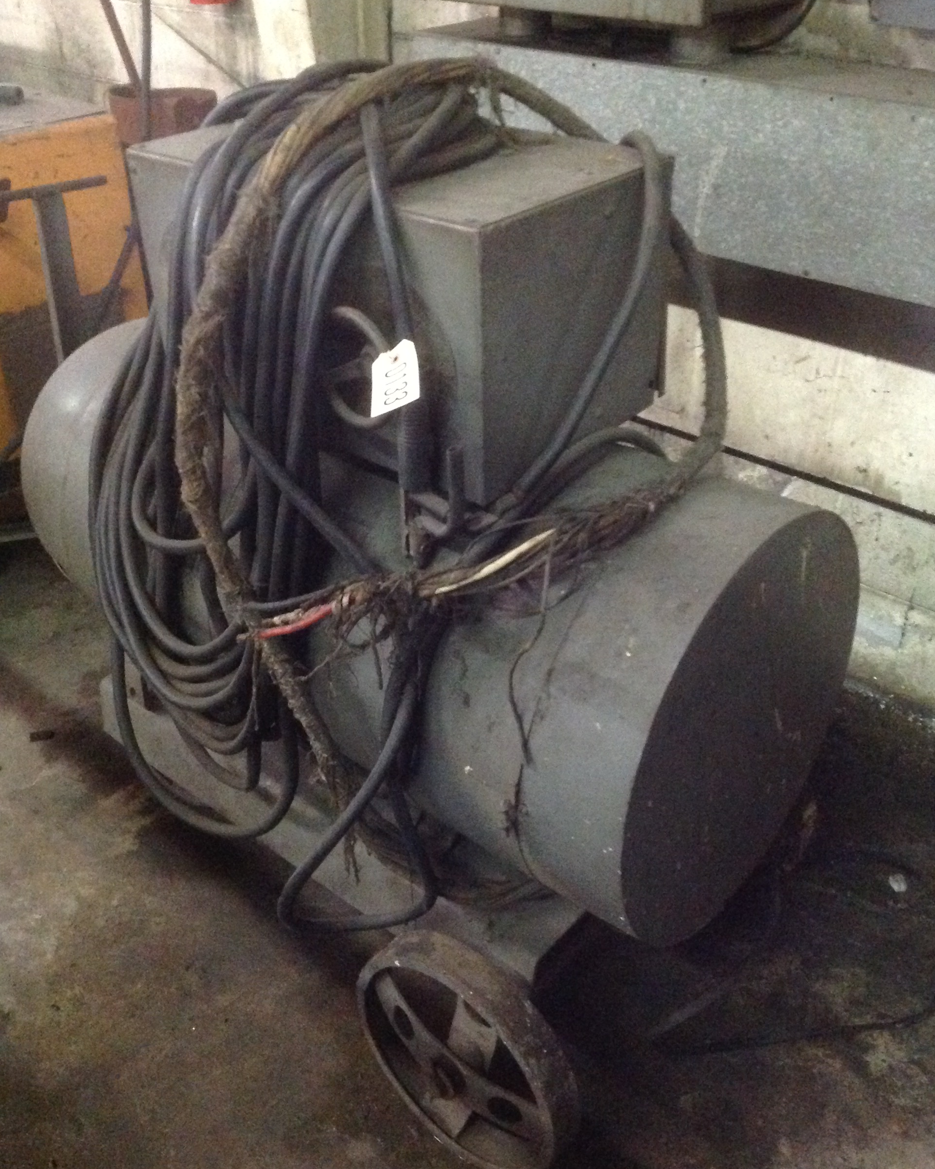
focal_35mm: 37
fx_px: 1280
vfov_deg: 49.1
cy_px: 595
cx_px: 472
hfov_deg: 40.1
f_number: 2.4
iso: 800
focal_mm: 4.28
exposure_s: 1/15
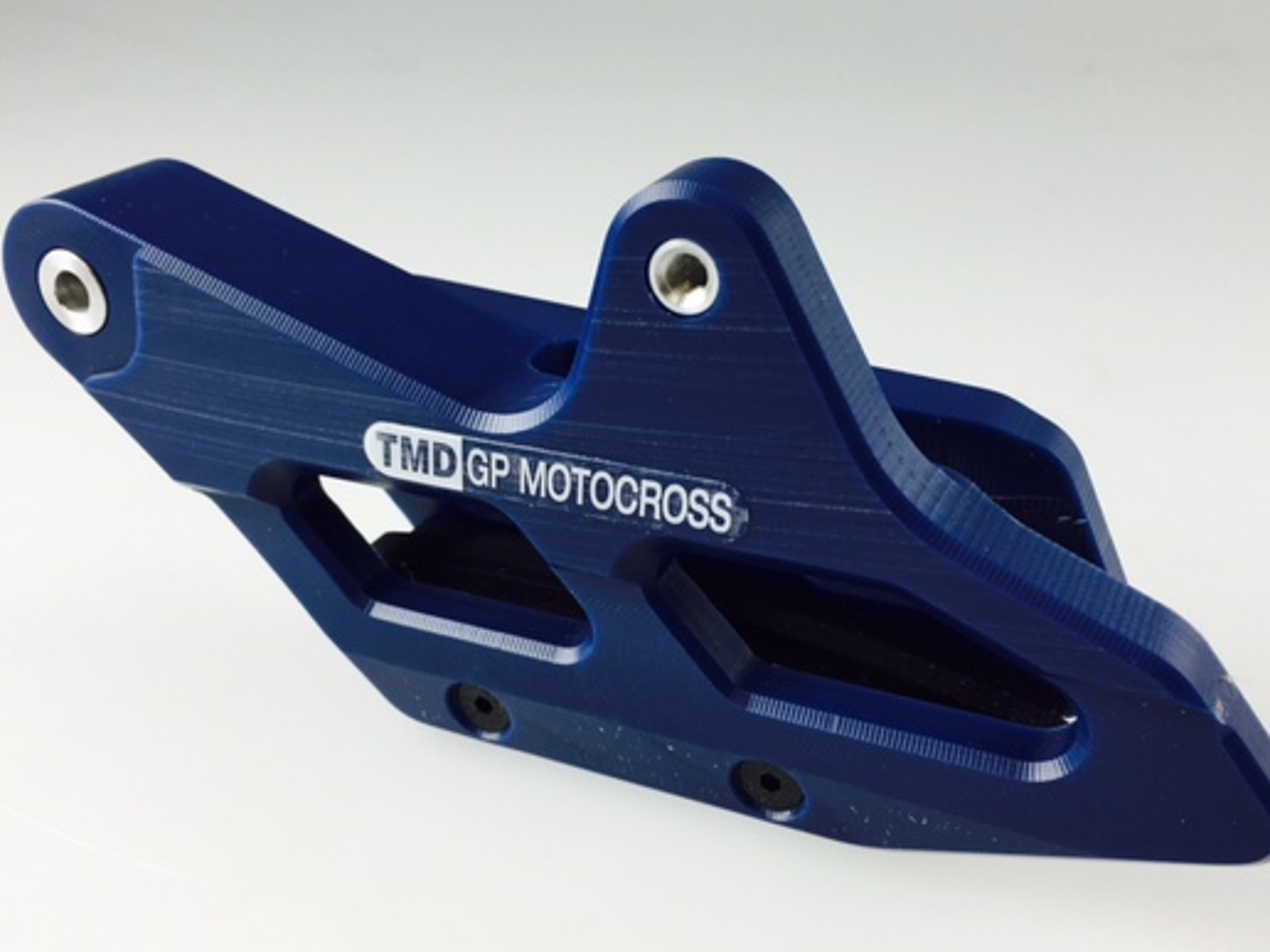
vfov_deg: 39.6
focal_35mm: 36
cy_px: 524
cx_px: 642
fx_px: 1321
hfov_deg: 51.4
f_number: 2.2
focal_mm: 4.15
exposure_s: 1/120
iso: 25
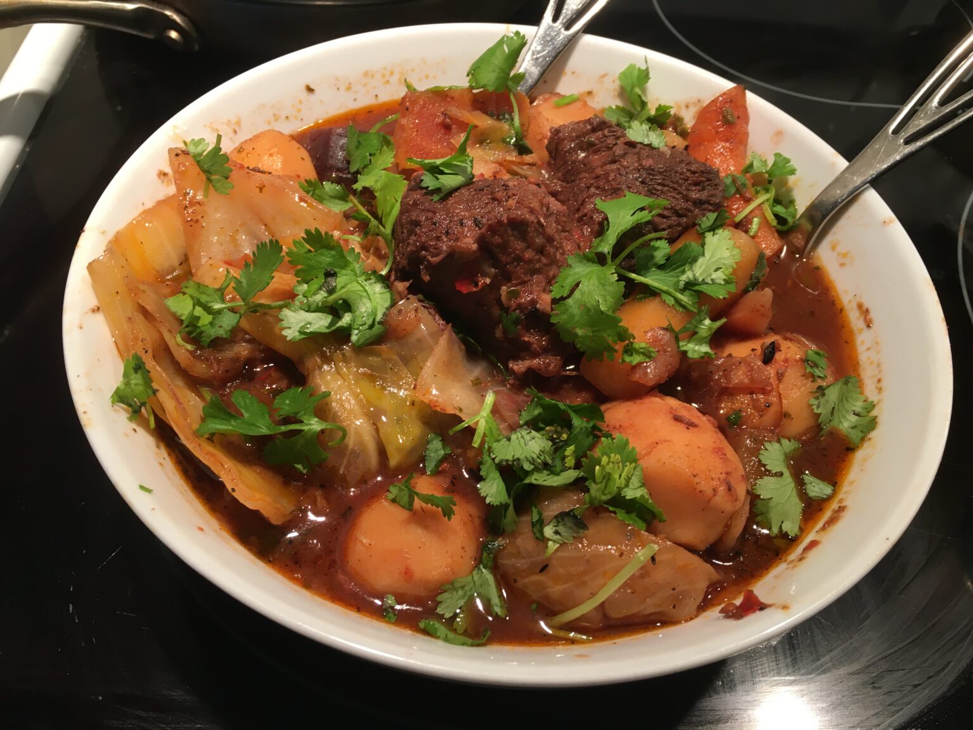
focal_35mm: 29
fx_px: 815
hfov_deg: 61.7
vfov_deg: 48.2
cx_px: 486
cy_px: 365
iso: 50
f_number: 2.2
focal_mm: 4.15
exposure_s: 1/30
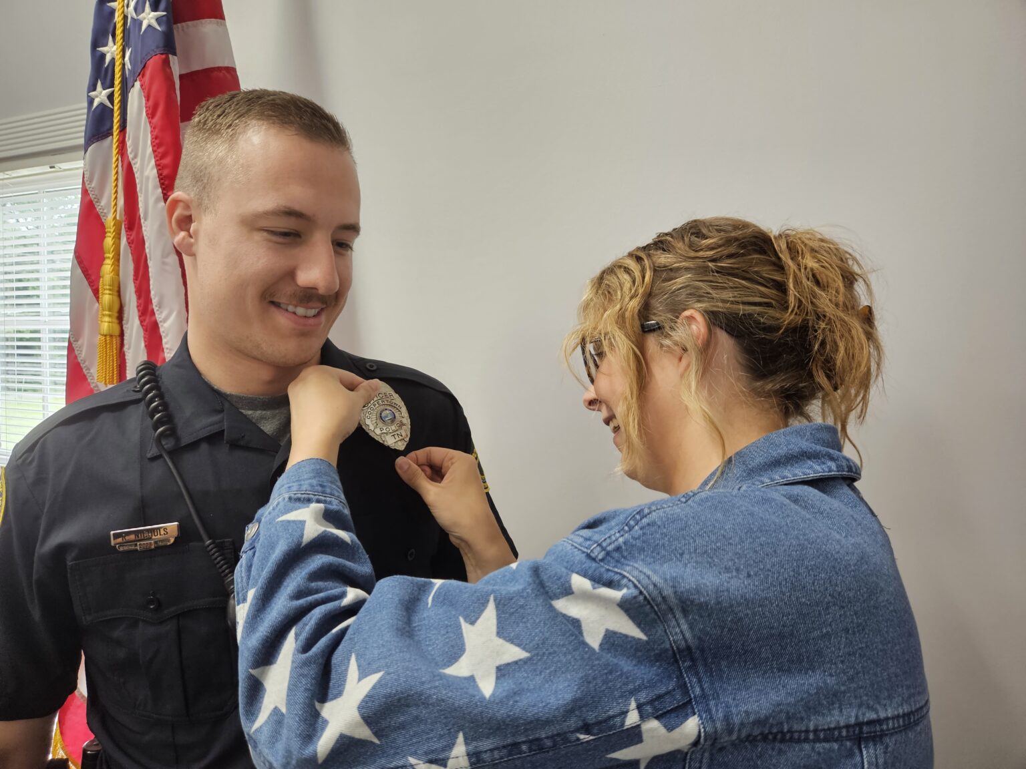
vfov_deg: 58.9
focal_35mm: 23
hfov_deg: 73.9
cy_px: 384
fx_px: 682
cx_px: 513
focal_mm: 5.4
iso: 250
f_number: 1.8
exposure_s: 1/120
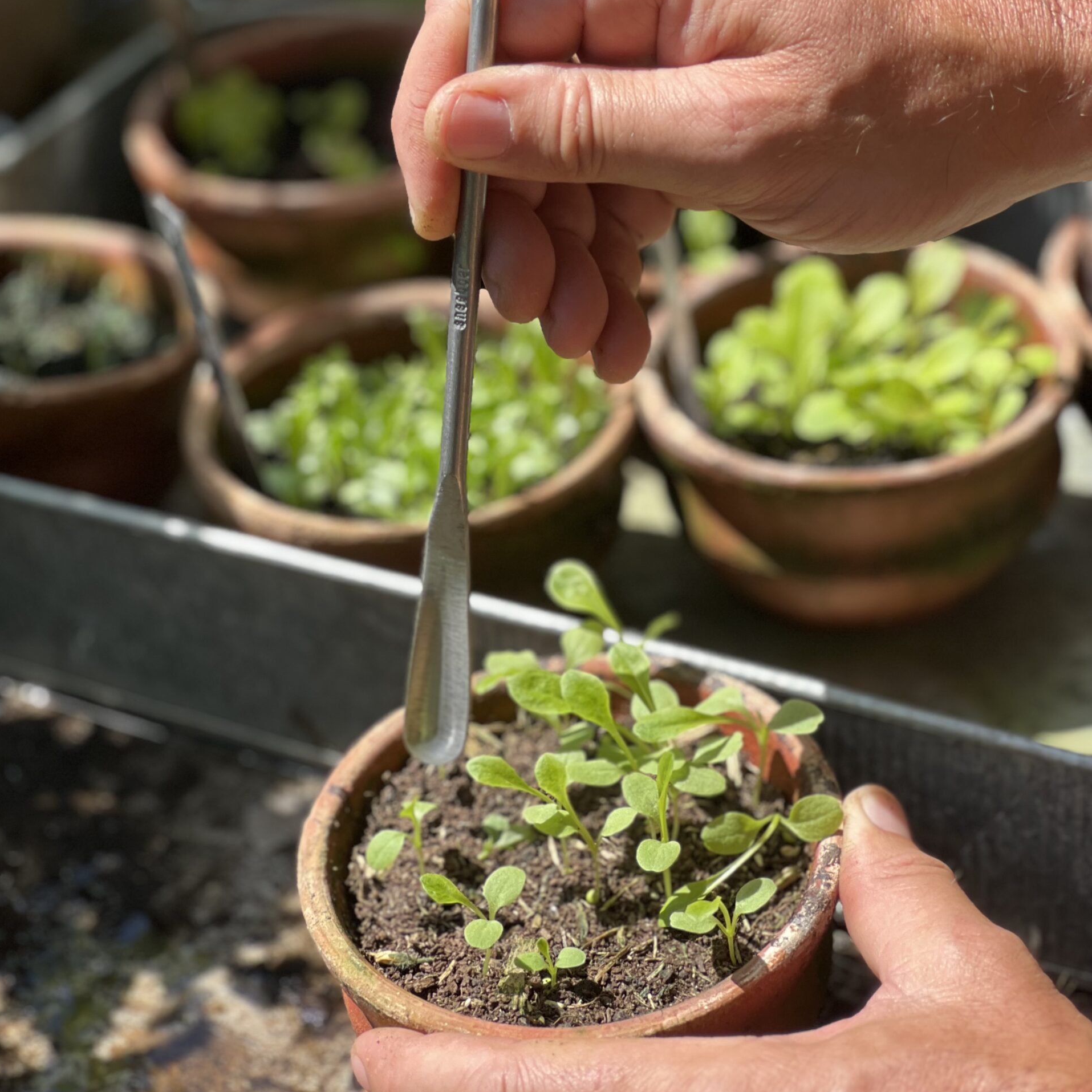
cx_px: 545
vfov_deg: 19.0
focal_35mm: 91
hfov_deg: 19.1
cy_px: 371
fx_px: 3248
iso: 25
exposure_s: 1/224
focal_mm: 9
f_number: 2.8
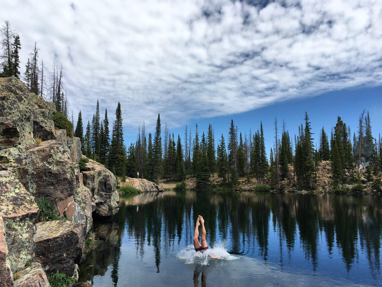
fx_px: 320
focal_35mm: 29
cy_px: 144
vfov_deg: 48.2
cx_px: 191
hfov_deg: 61.7
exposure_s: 1/1374
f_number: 2.2
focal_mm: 4.15
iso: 25
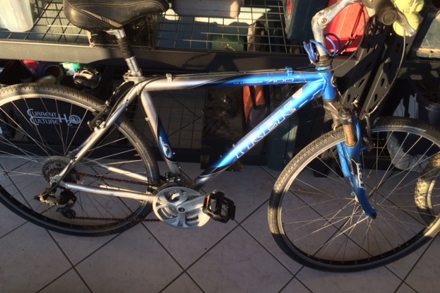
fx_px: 379
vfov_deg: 42.2
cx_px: 222
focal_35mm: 31
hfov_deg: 60.3
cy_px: 129
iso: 40
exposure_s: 1/120
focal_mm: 4.15
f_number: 2.2
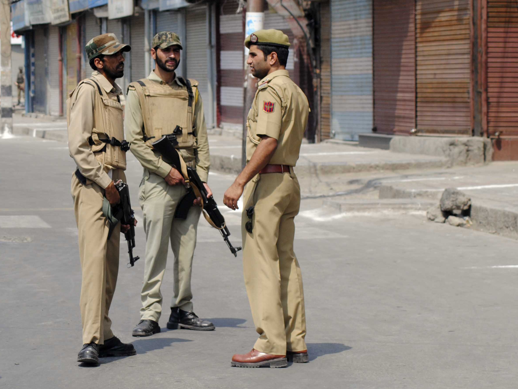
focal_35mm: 166
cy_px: 159
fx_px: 2484
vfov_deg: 8.9
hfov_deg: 11.9
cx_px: 163
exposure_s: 1/640
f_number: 6.3
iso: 200
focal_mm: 70
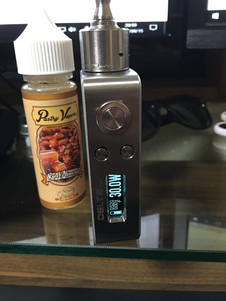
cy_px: 150
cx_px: 113
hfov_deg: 48.2
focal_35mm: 29
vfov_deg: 61.7
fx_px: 252
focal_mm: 4.15
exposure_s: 1/10
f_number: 2.2
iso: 100
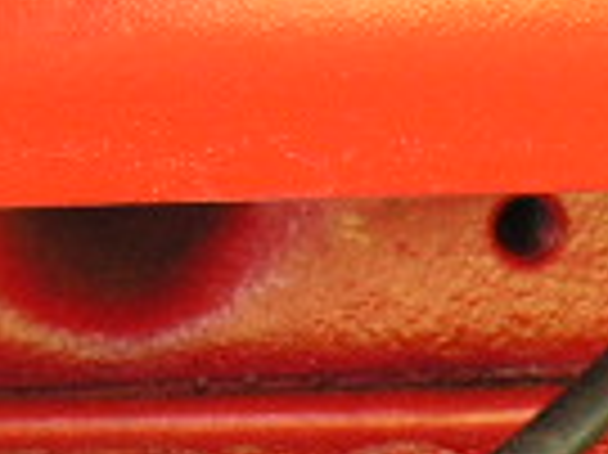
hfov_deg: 10.9
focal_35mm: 180
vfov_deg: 7.8
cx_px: 567
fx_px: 3159
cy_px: 935
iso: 125
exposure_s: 1/50
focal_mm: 6.3
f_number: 2.8
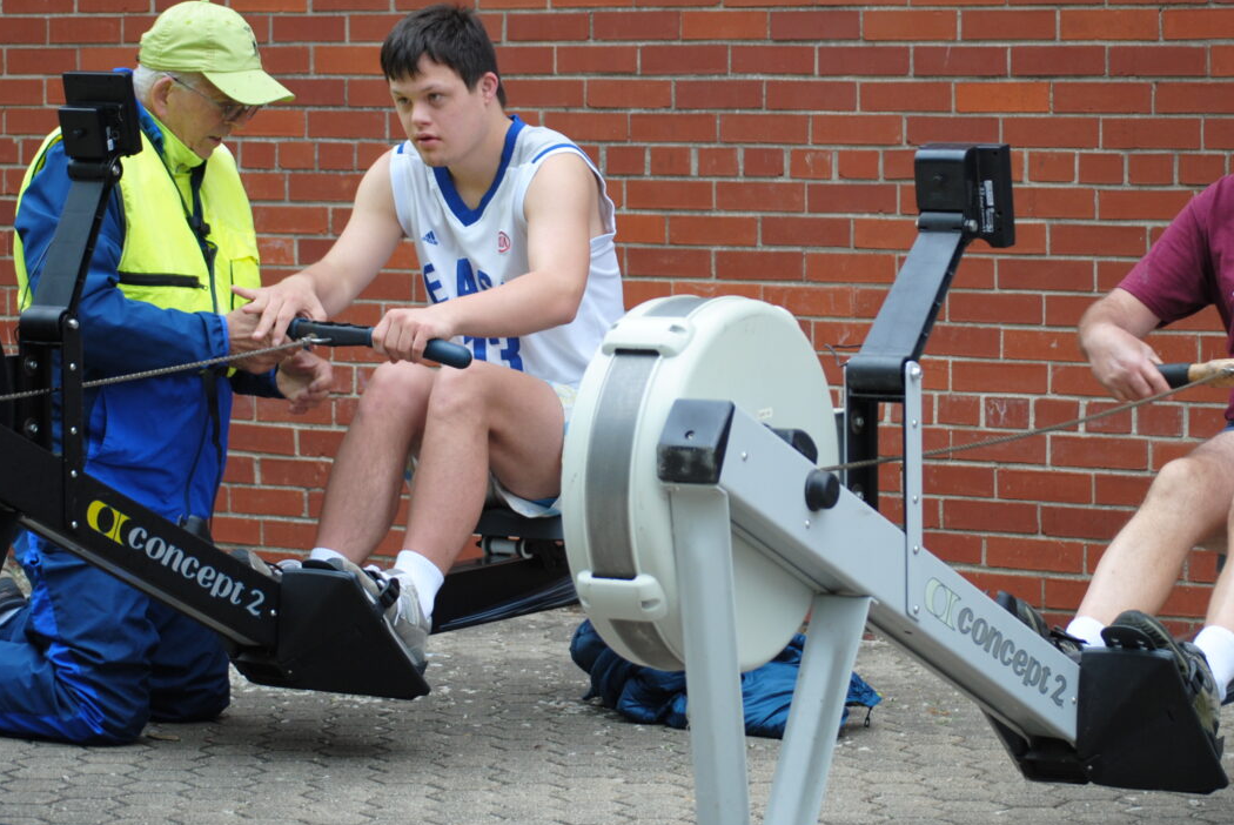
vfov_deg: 11.4
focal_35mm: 121
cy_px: 324
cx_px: 670
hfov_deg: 16.9
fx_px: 4142
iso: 200
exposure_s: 1/160
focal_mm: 55
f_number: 4
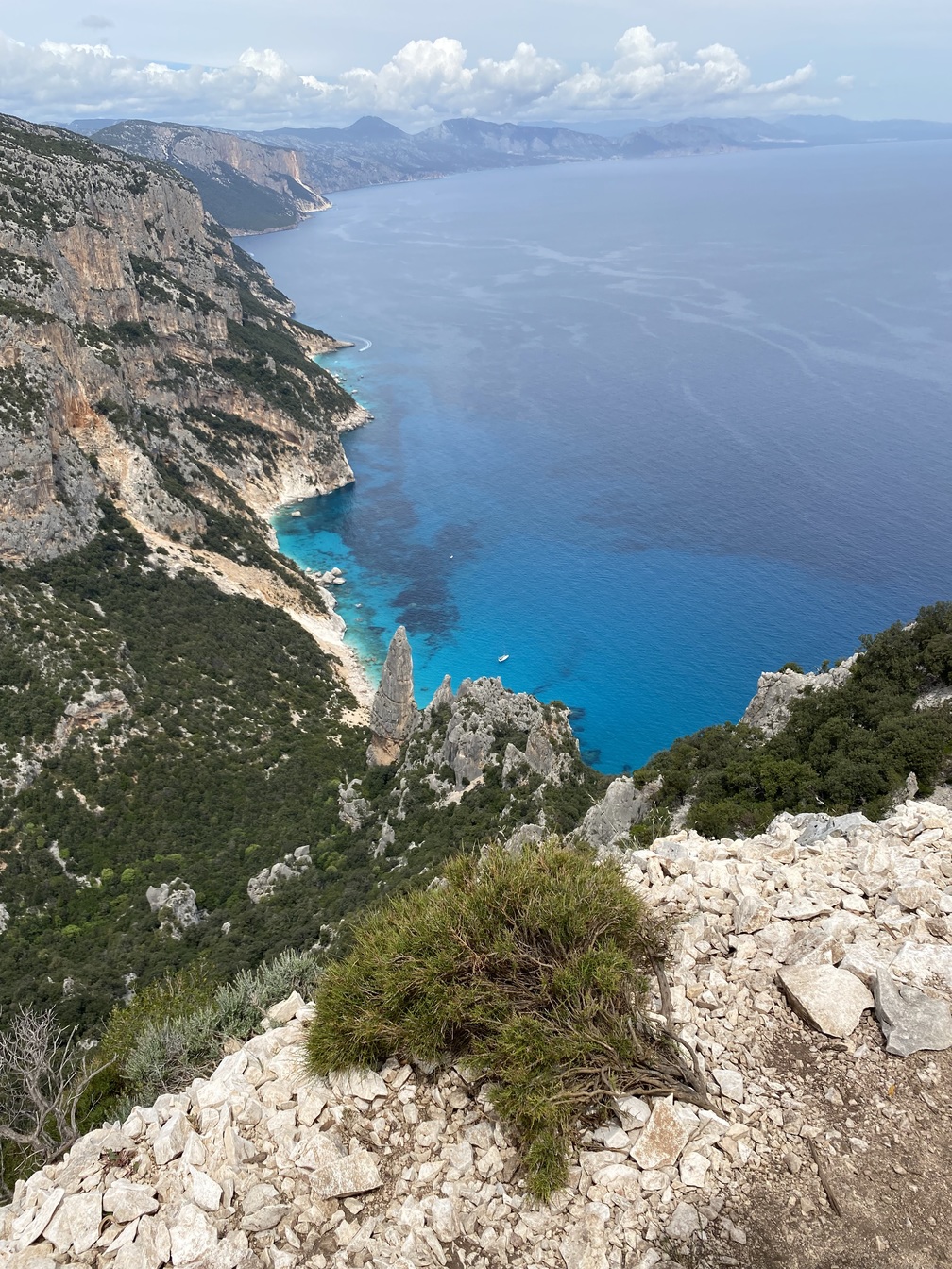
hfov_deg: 53.1
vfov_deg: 67.3
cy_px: 634
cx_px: 476
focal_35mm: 26
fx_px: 953
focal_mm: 4.25
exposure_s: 1/3401
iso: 32
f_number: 1.8
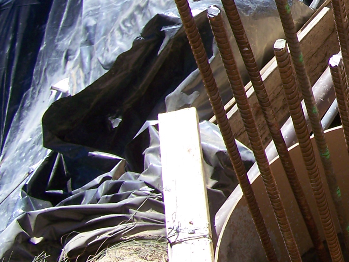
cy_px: -43
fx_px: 1069
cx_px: 464
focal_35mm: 106
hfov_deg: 17.3
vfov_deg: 13.6
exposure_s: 1/320
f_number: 4
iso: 64
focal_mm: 6.3
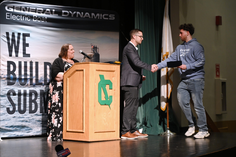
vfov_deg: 19.4
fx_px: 459
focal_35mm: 70
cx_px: 118
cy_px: 78
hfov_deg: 28.9
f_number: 4
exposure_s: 1/80
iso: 1600
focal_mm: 70
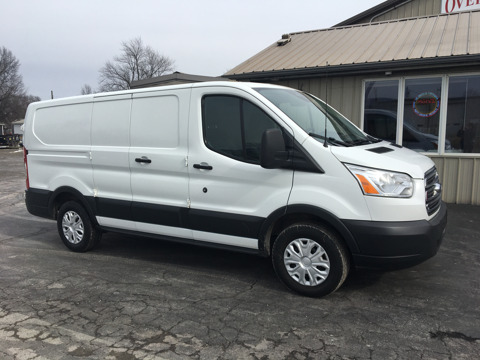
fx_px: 402
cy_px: 180
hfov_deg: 61.7
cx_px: 240
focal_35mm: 29
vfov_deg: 48.2
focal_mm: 4.15
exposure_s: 1/1637
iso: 25
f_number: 2.2
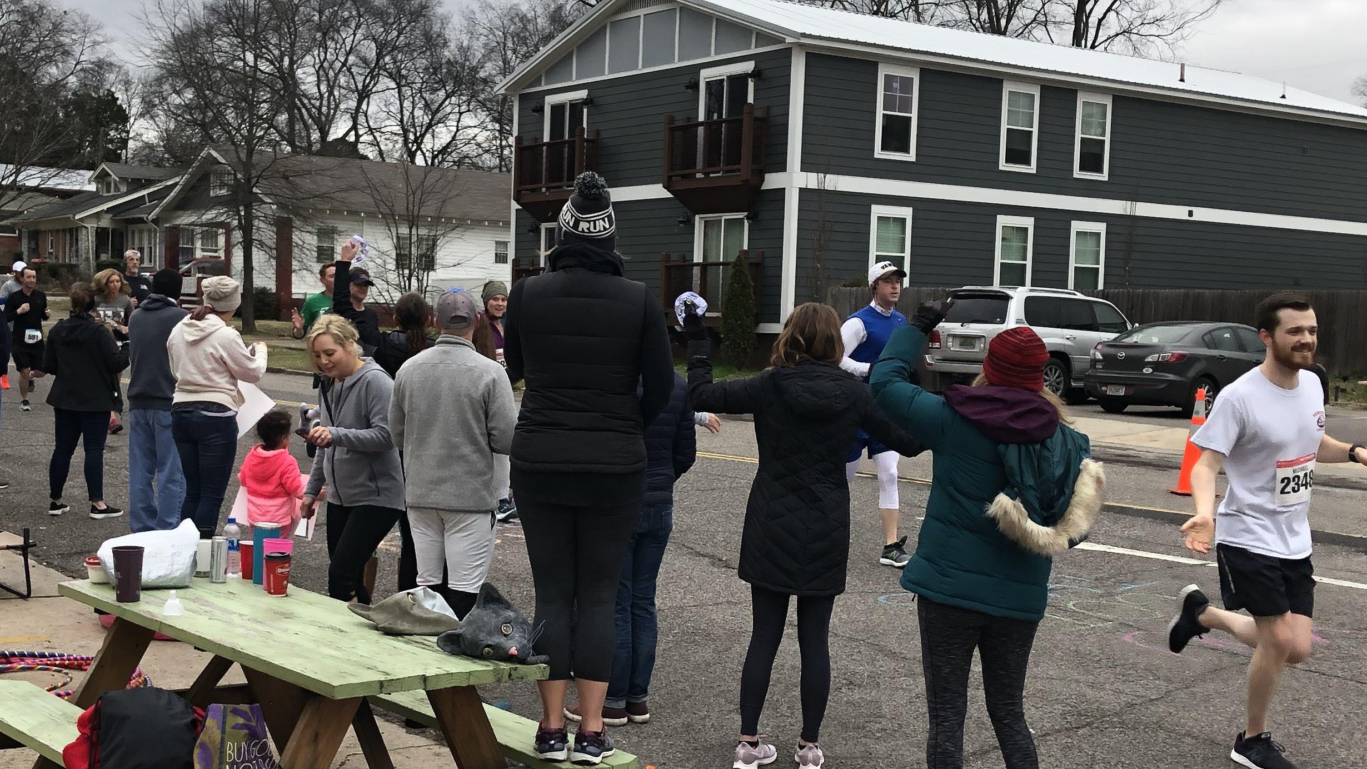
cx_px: 548
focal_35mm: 50
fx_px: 1812
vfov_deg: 23.9
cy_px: 477
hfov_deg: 41.1
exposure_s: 1/179
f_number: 1.8
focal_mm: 4
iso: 20
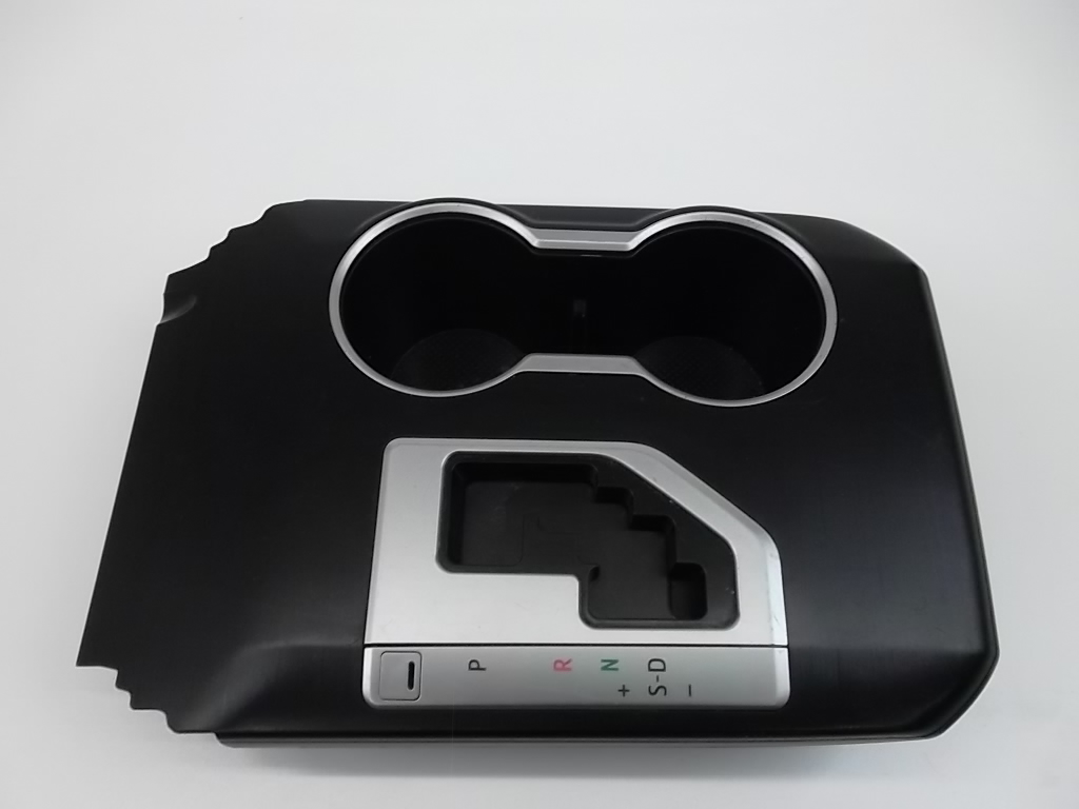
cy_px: 404
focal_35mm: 27
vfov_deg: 51.4
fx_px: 842
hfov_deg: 65.3
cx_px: 540
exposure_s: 1/45
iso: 300
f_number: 3.5
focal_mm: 4.9
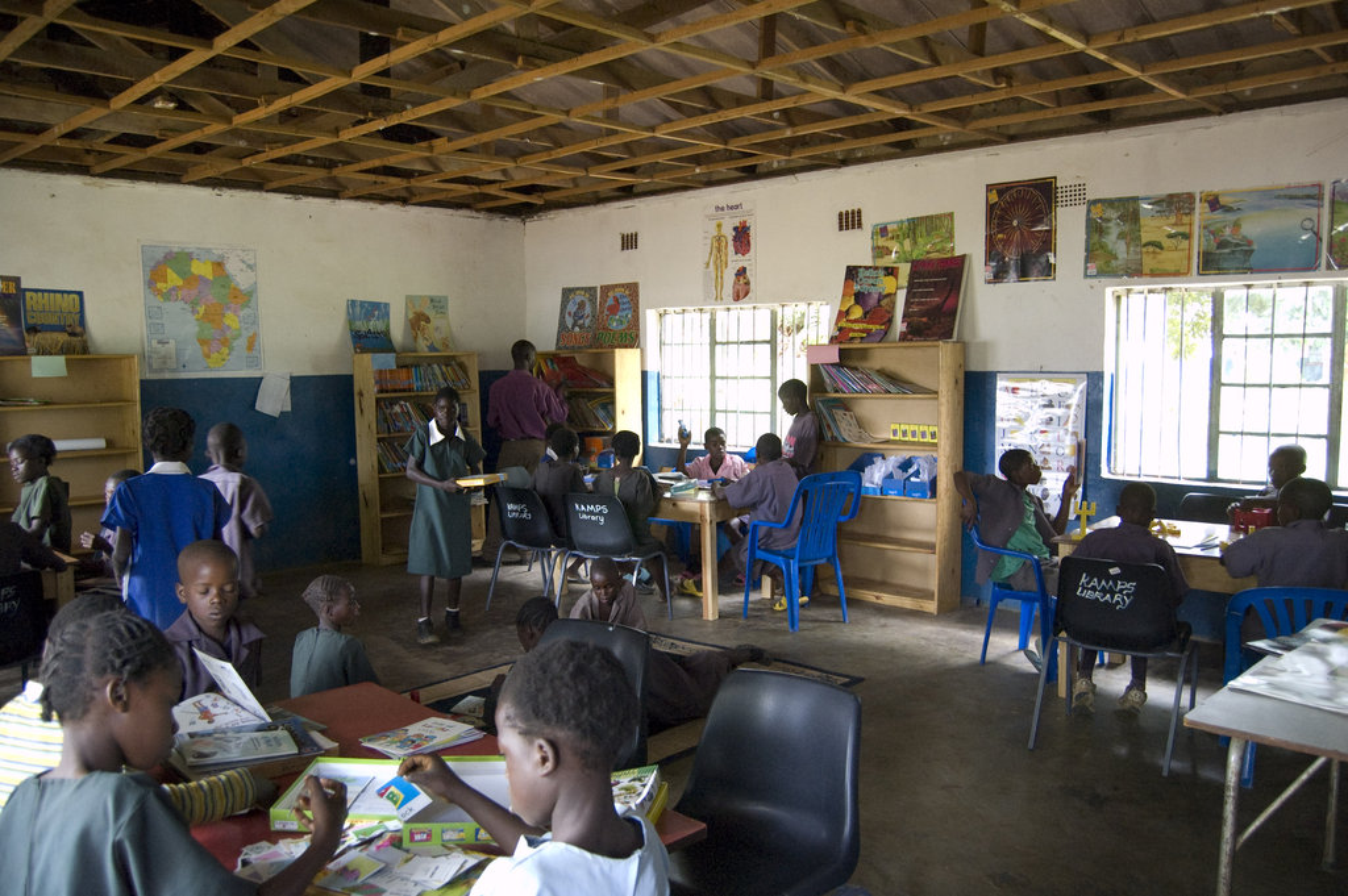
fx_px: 1010
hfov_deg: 67.4
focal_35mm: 27
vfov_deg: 47.9
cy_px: 448
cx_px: 674
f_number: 3.5
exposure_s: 1/50
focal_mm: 18
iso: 1600
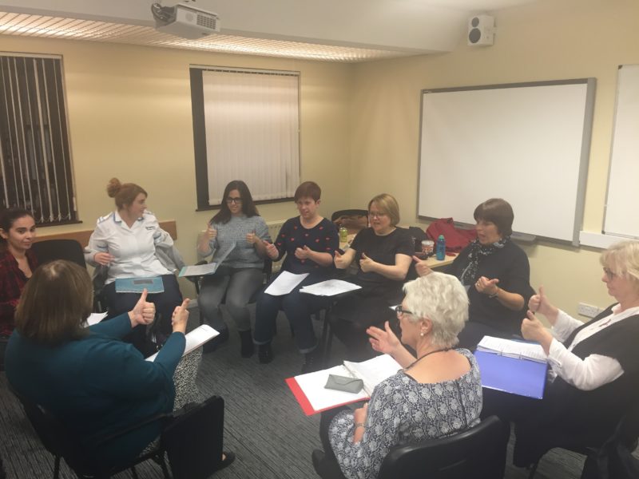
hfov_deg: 61.7
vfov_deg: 48.2
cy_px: 240
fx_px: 535
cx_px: 320
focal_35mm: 29
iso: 80
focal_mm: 4.15
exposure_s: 1/33
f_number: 2.2
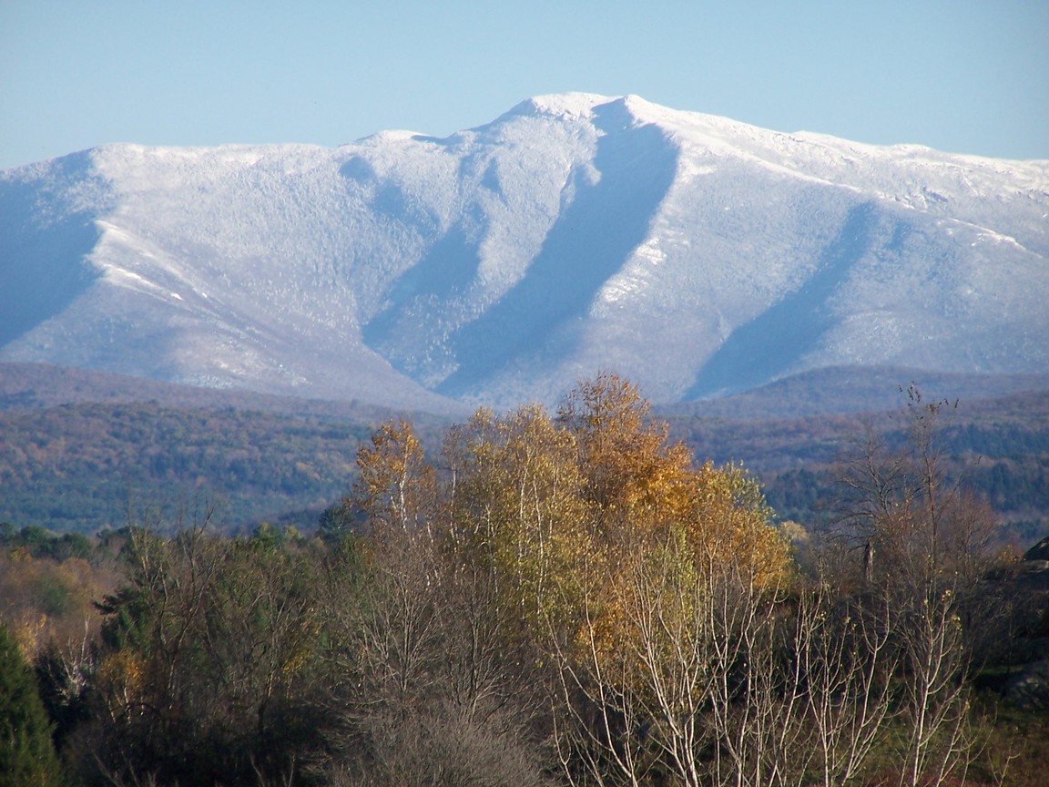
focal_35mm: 380
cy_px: 394
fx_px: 11515
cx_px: 524
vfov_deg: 3.9
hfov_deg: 5.2
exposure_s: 1/350
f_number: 5
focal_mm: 63
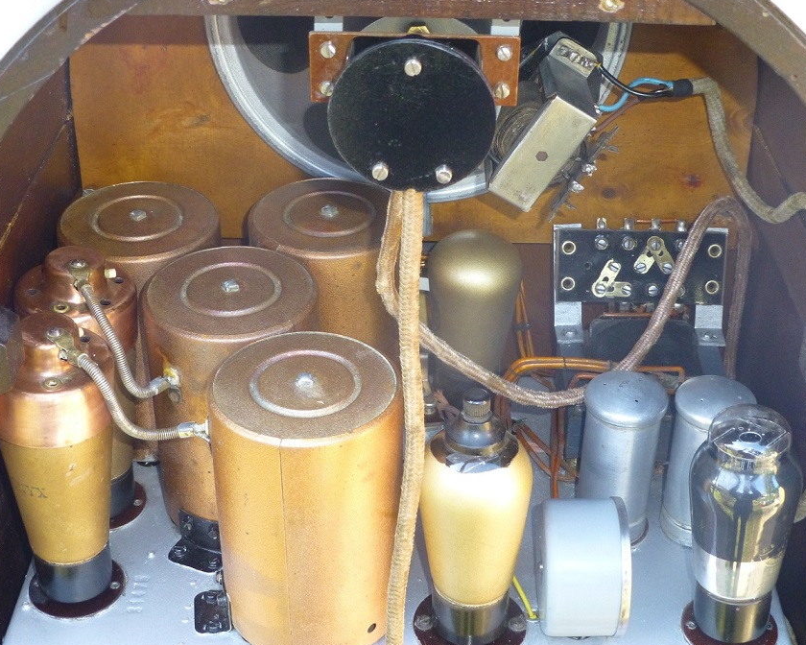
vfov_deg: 26.7
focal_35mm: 57
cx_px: 424
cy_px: 325
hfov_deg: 33.0
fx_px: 1360
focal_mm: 9.7
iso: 400
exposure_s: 1/60
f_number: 4.6
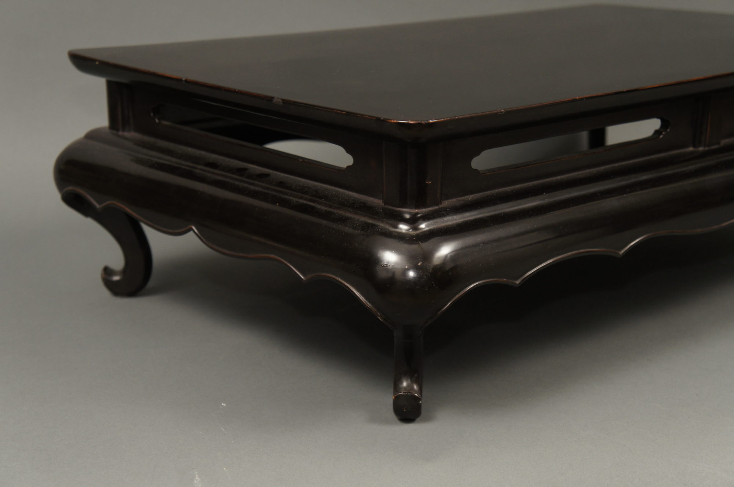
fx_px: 1252
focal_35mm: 62
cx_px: 367
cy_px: 244
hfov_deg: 32.7
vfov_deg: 22.0
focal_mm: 41
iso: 800
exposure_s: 1/160
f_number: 6.3
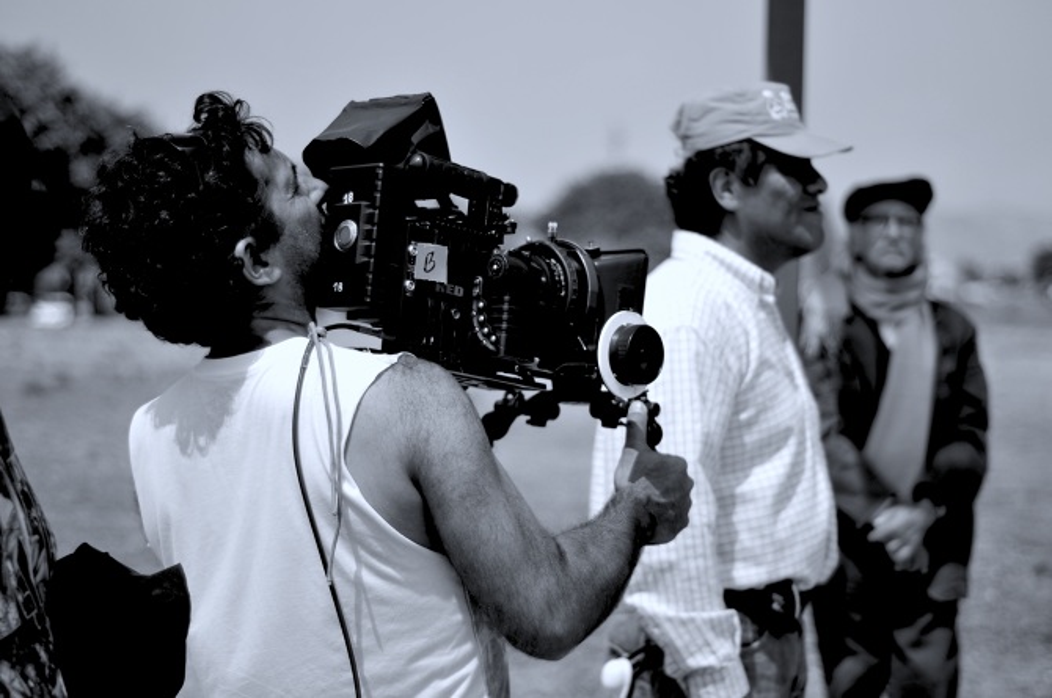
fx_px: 2189
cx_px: 526
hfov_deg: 27.0
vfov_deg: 18.1
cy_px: 349
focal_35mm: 75
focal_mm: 50
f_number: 1.8
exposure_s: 1/6400
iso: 100
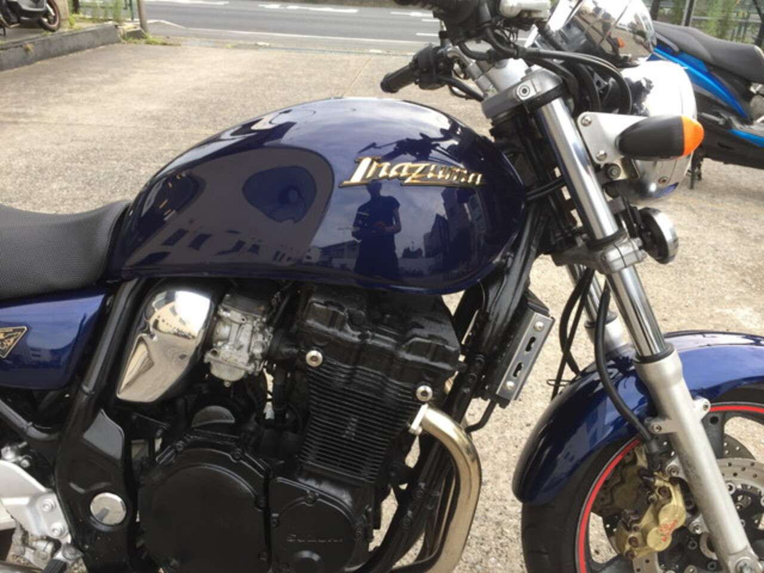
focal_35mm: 29
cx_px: 382
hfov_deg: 61.7
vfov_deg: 48.2
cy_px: 286
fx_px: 640
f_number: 2.2
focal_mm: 4.15
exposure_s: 1/60
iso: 40
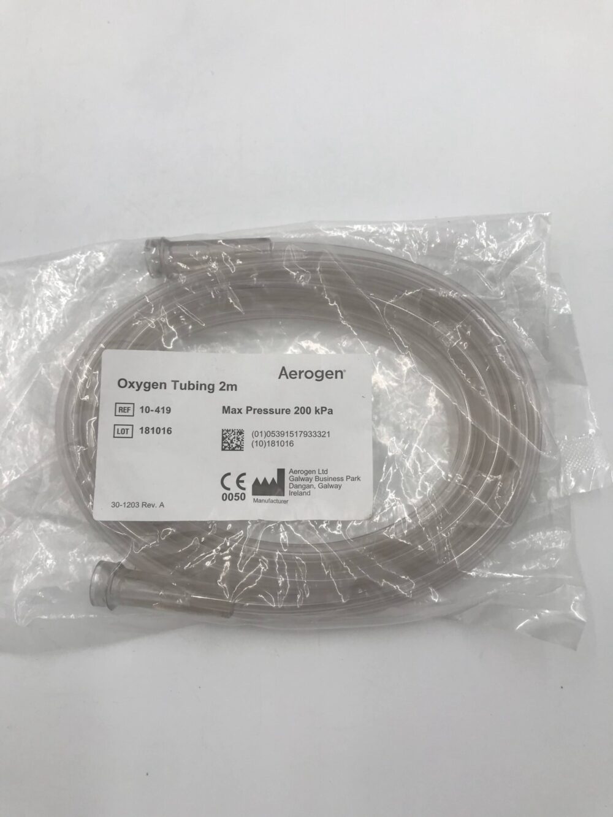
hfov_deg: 49.8
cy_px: 408
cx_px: 306
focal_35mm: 28
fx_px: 661
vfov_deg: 63.4
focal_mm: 3.99
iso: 20
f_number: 1.8
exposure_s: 1/200
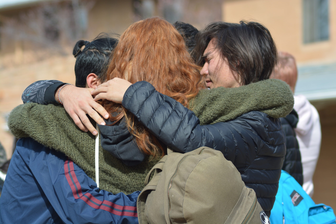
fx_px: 1750
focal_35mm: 188
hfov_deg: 11.0
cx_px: 168
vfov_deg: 7.3
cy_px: 112
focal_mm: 125
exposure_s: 1/500
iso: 200
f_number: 5.6
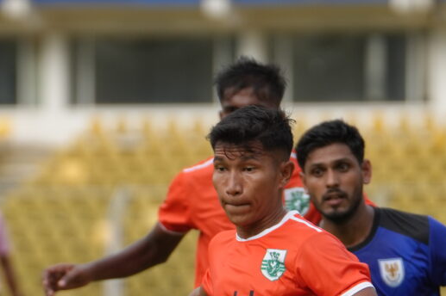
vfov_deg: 2.5
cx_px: 317
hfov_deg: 3.7
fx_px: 6921
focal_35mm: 559
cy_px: 271
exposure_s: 1/3200
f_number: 2.8
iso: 500
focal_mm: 141
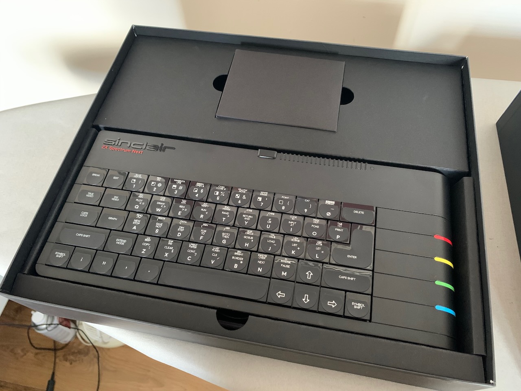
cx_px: 260
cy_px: 196
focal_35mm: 26
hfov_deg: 67.3
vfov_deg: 53.1
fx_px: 391
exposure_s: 1/30
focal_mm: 4.25
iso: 640
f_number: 1.8
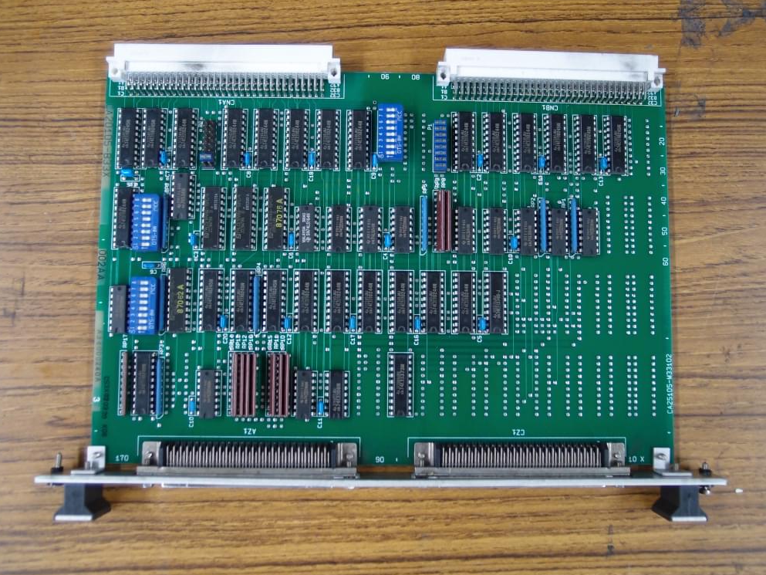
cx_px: 385
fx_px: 730
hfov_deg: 55.3
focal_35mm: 33
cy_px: 290
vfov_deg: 43.0
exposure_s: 1/80
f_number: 1.9
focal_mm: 6.9
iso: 200
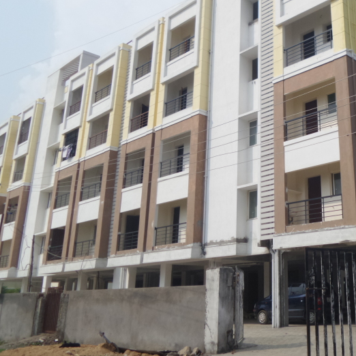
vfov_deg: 42.4
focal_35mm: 39
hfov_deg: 40.9
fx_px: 454
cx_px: 289
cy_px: 124
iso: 100
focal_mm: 4.4
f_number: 9
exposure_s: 1/250
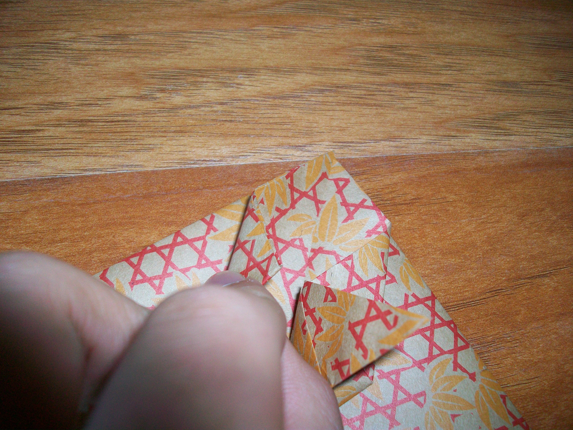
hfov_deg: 56.8
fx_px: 530
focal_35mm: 32
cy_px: 215
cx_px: 286
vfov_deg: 44.2
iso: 120
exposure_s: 1/60
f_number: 2.8
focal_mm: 5.7
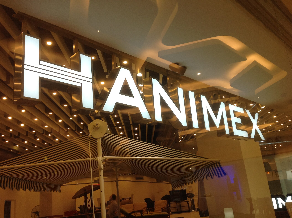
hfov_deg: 52.7
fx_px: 295
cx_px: 146
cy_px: 109
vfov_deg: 40.6
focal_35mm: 35
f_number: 2.4
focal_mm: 4.28
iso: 100
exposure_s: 1/60
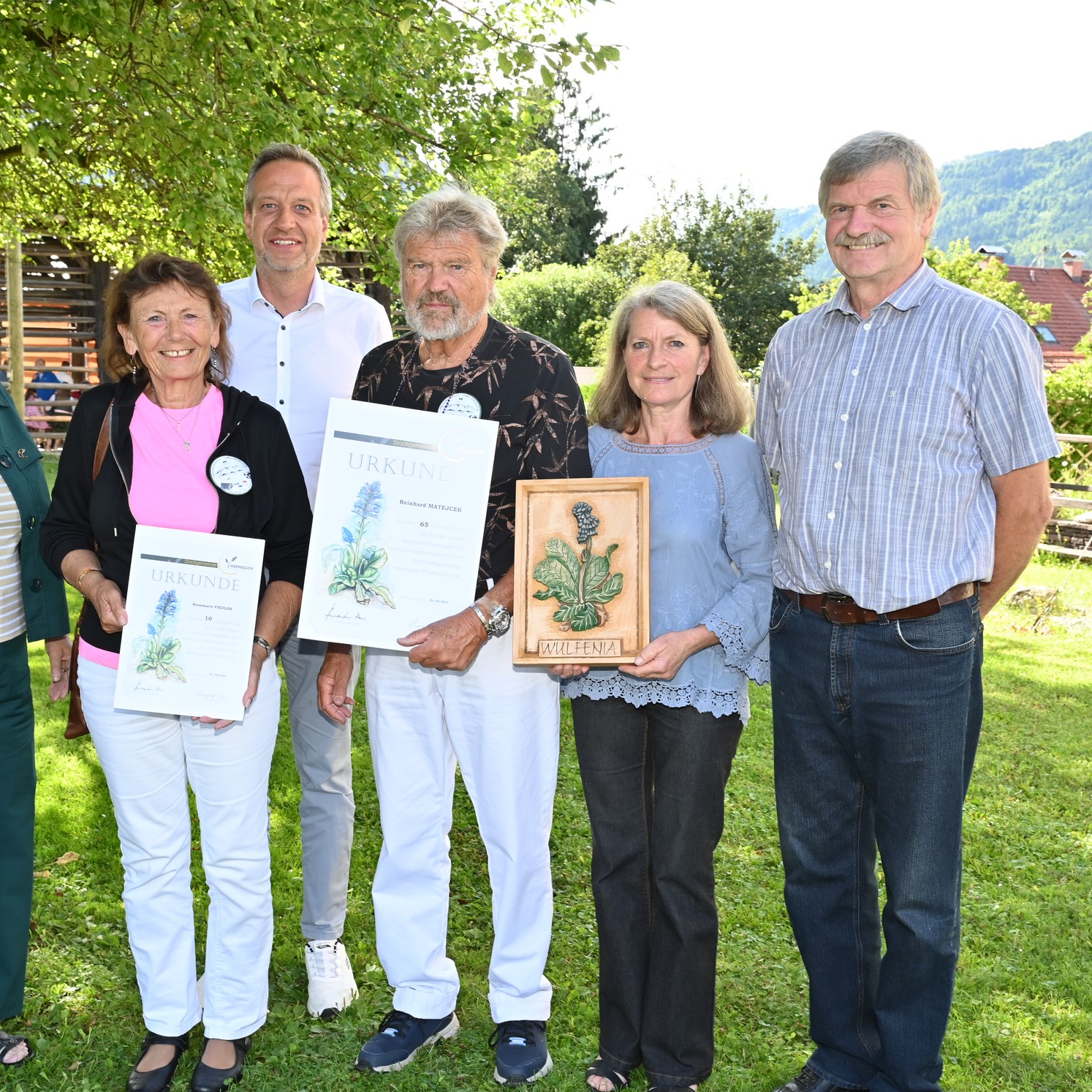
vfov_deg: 43.9
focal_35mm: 38
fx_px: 1356
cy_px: 551
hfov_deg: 43.8
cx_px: 520
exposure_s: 1/160
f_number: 9
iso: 500
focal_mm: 29
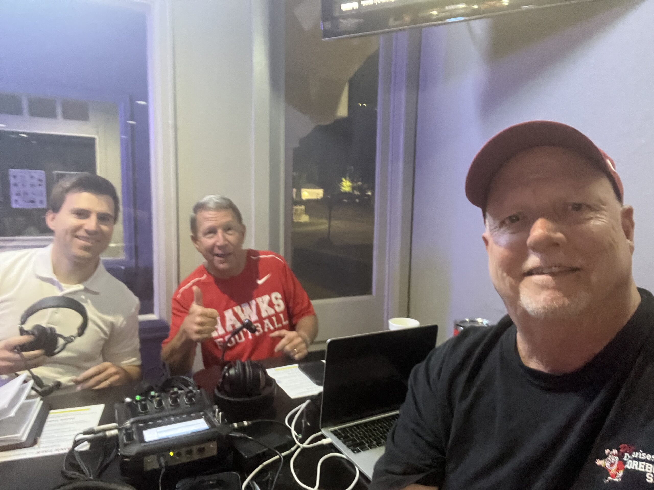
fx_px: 434
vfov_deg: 58.9
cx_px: 327
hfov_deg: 73.9
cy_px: 245
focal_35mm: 23
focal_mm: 2.71
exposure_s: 1/15
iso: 1000
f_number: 2.2
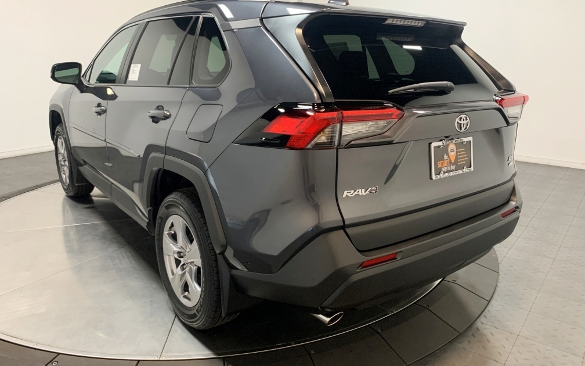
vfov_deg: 44.5
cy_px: 170
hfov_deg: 66.5
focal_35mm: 28
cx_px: 294
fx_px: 446
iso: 250
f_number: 1.8
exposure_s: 1/40
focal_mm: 4.25
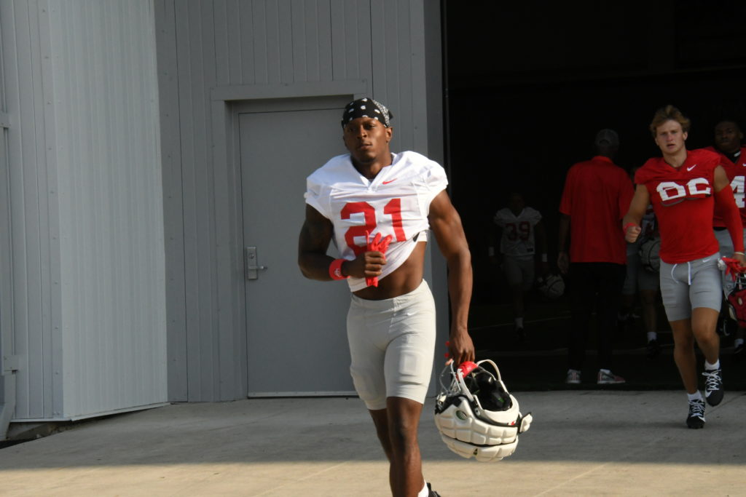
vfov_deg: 11.1
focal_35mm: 123
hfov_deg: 16.7
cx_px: 373
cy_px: 248
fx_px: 2549
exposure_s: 1/500
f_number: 22
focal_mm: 82
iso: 2500
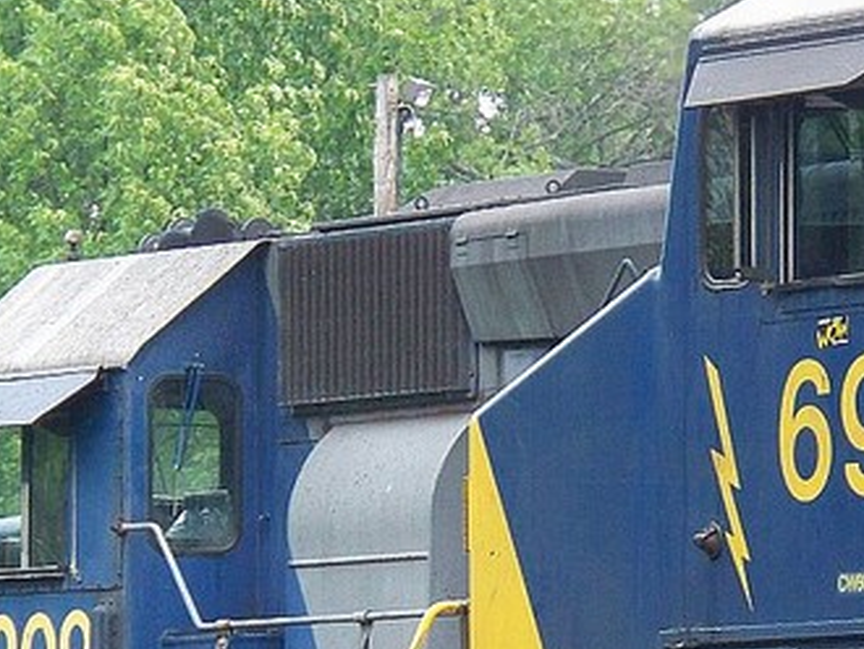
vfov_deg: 3.2
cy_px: 633
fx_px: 11565
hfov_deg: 4.3
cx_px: 461
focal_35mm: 463
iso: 200
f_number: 5.1
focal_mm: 37.7
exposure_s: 1/200
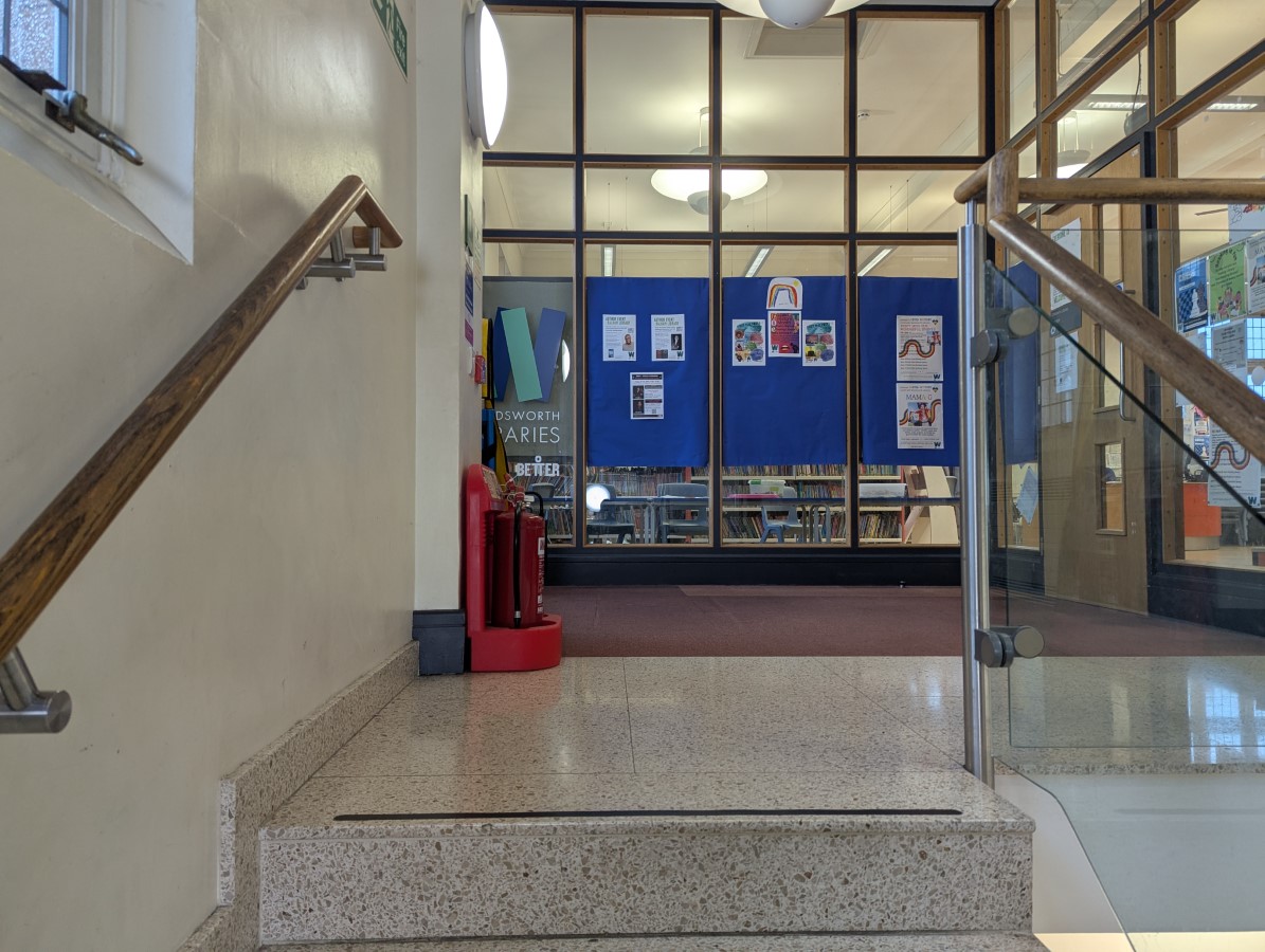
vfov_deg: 56.9
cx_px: 632
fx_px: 878
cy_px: 476
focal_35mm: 24
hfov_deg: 71.5
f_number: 1.85
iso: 64
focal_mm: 6.81
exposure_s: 1/33.3
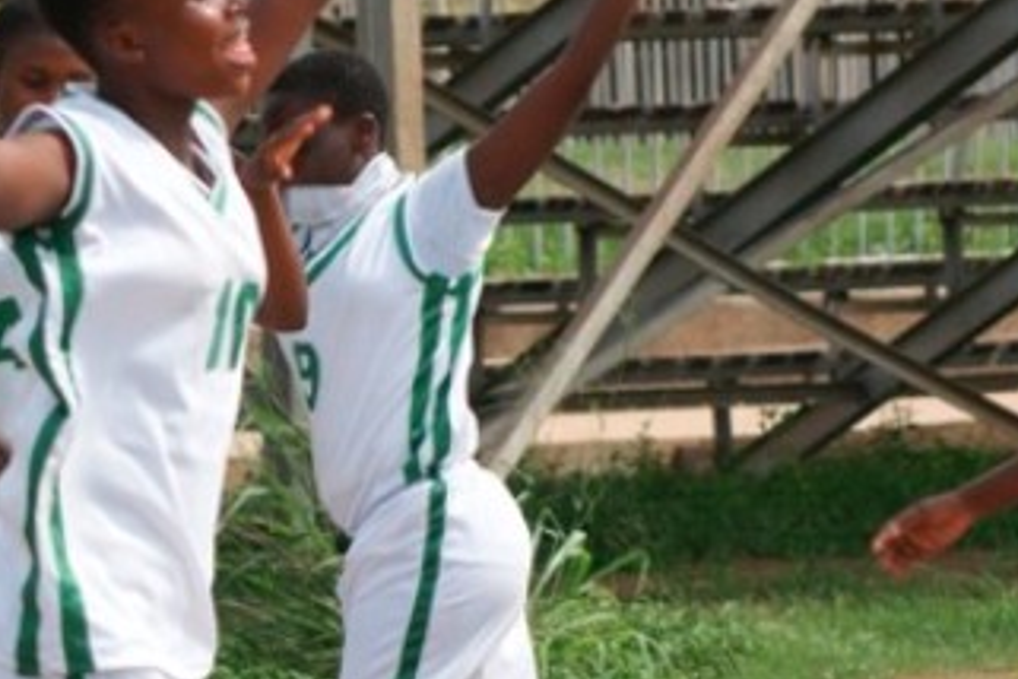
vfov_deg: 3.8
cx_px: 133
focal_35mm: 359
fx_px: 10151
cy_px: 512
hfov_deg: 5.7
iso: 100
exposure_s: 1/250
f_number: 5.6
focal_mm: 120
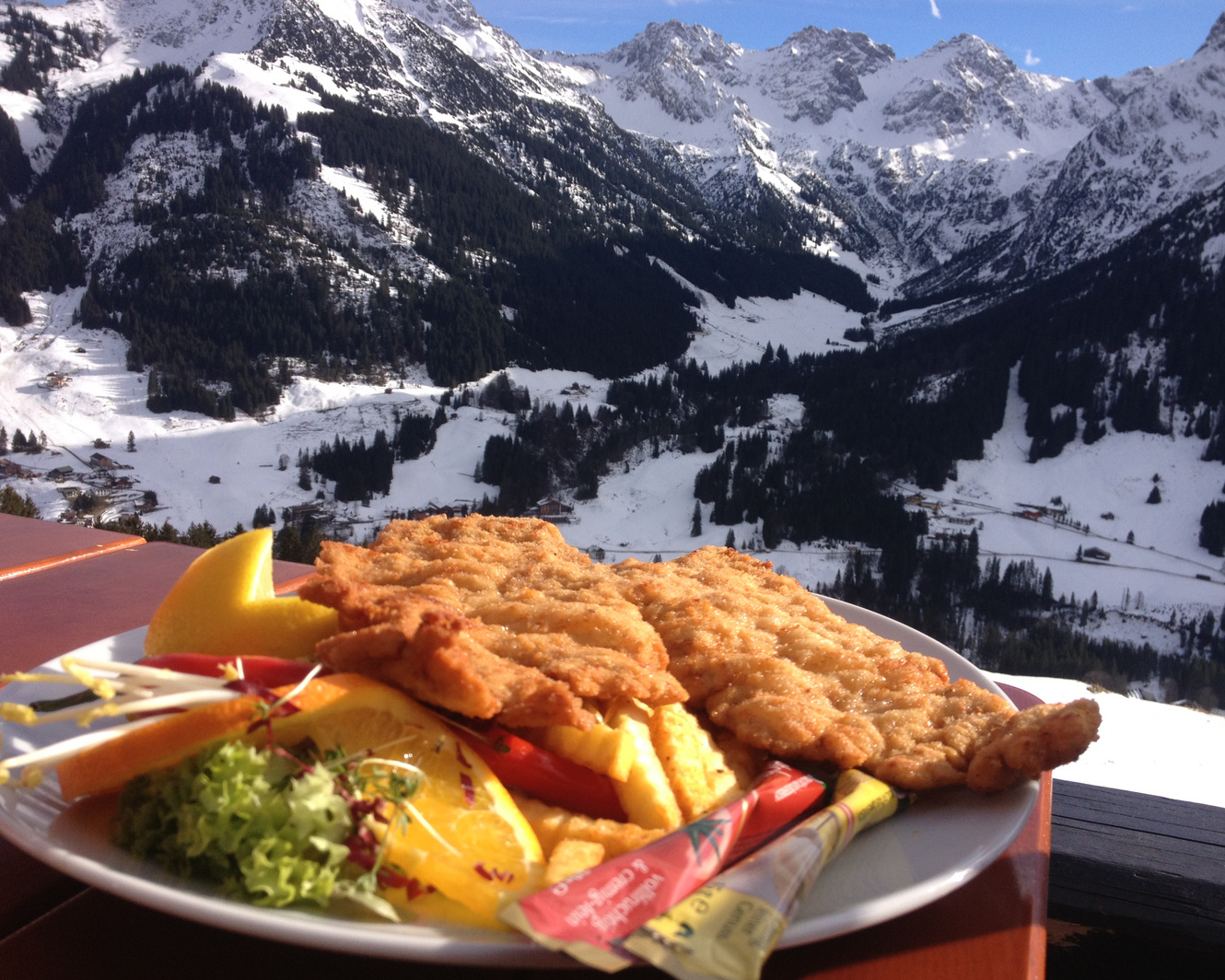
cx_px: 634
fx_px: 1341
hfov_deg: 49.1
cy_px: 494
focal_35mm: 37
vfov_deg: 40.1
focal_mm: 4.28
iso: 50
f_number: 2.4
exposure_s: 1/1842
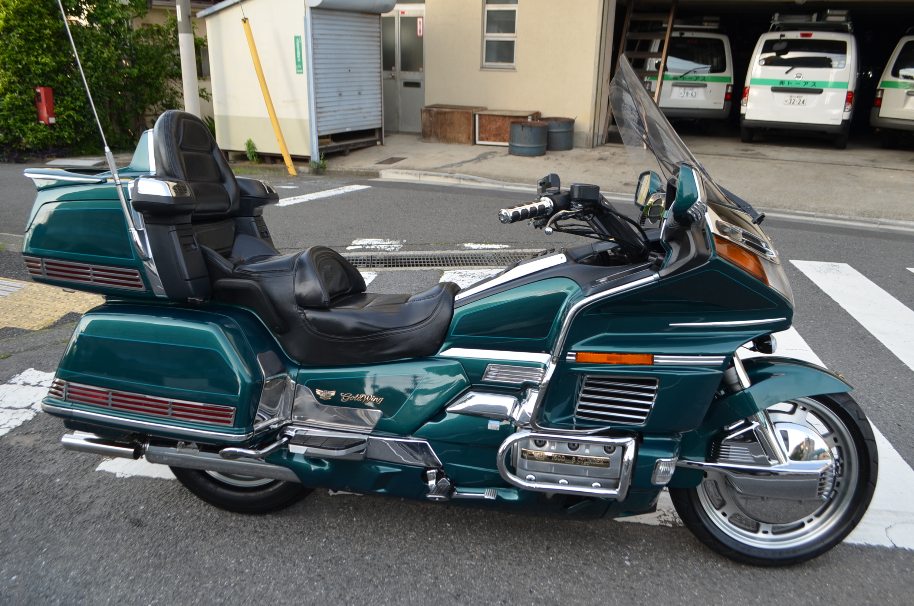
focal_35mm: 30
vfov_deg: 43.4
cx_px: 457
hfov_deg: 62.0
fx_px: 760
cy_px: 303
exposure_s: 1/125
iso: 200
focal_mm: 20
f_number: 5.6
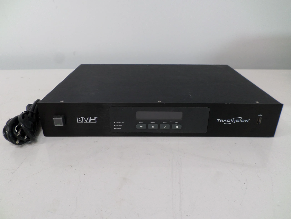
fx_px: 210
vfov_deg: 54.9
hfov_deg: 69.4
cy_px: 110
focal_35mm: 25
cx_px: 146
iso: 80
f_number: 2.5
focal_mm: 4.5
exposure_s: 1/45
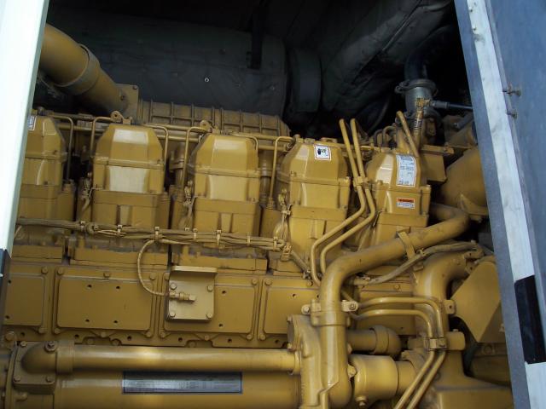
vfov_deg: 38.7
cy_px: 204
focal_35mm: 37
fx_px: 584
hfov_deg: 50.1
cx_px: 273
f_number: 2.8
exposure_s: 1/350
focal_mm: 5.6
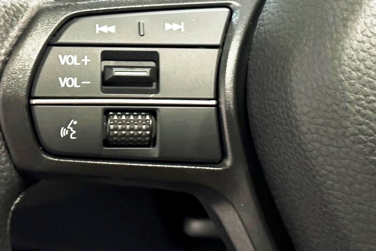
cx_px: 138
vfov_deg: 18.3
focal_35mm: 74
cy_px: 67
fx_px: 773
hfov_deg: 27.2
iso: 640
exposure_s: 1/24
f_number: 1.78
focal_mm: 6.86
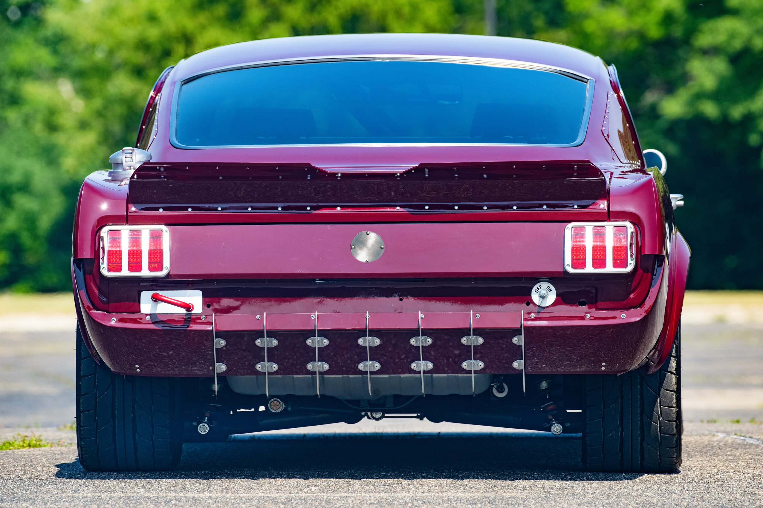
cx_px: 381
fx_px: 7015
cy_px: 254
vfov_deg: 4.2
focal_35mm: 331
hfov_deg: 6.2
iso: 800
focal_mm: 330
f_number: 7.1
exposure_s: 1/400
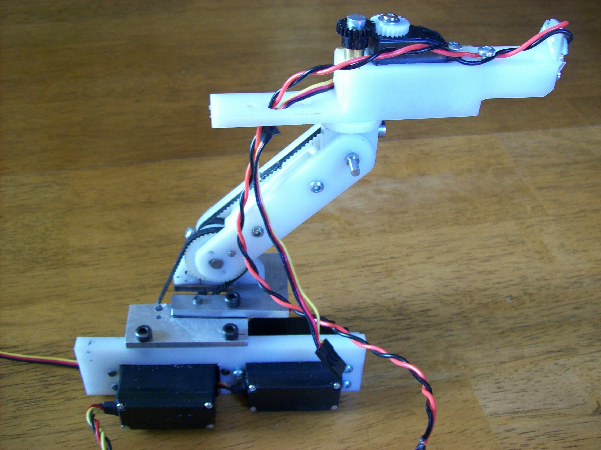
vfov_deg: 39.6
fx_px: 625
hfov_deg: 51.4
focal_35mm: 36
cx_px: 300
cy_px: 225
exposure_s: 1/16.6
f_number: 2.7
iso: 160
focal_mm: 6
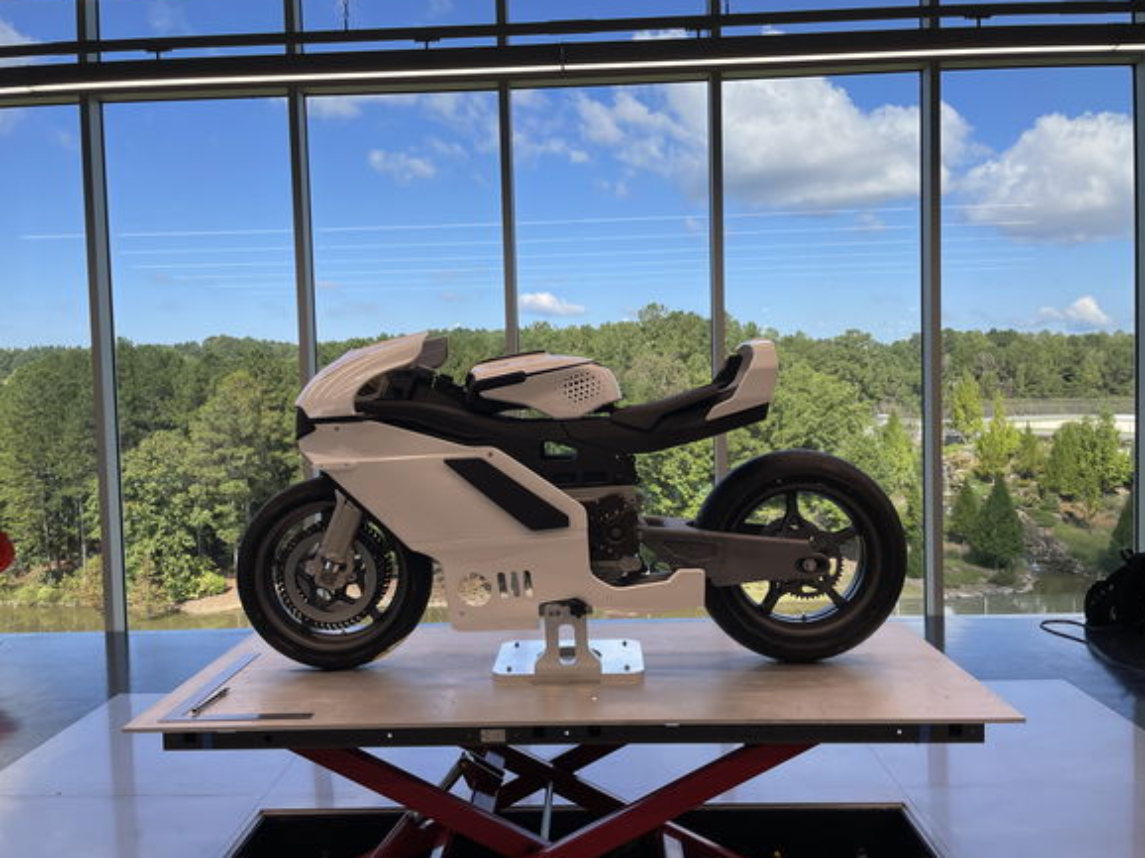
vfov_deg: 51.3
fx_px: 893
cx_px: 561
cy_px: 418
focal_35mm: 27
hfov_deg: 65.3
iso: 32
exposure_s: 1/450
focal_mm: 4.2
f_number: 1.6
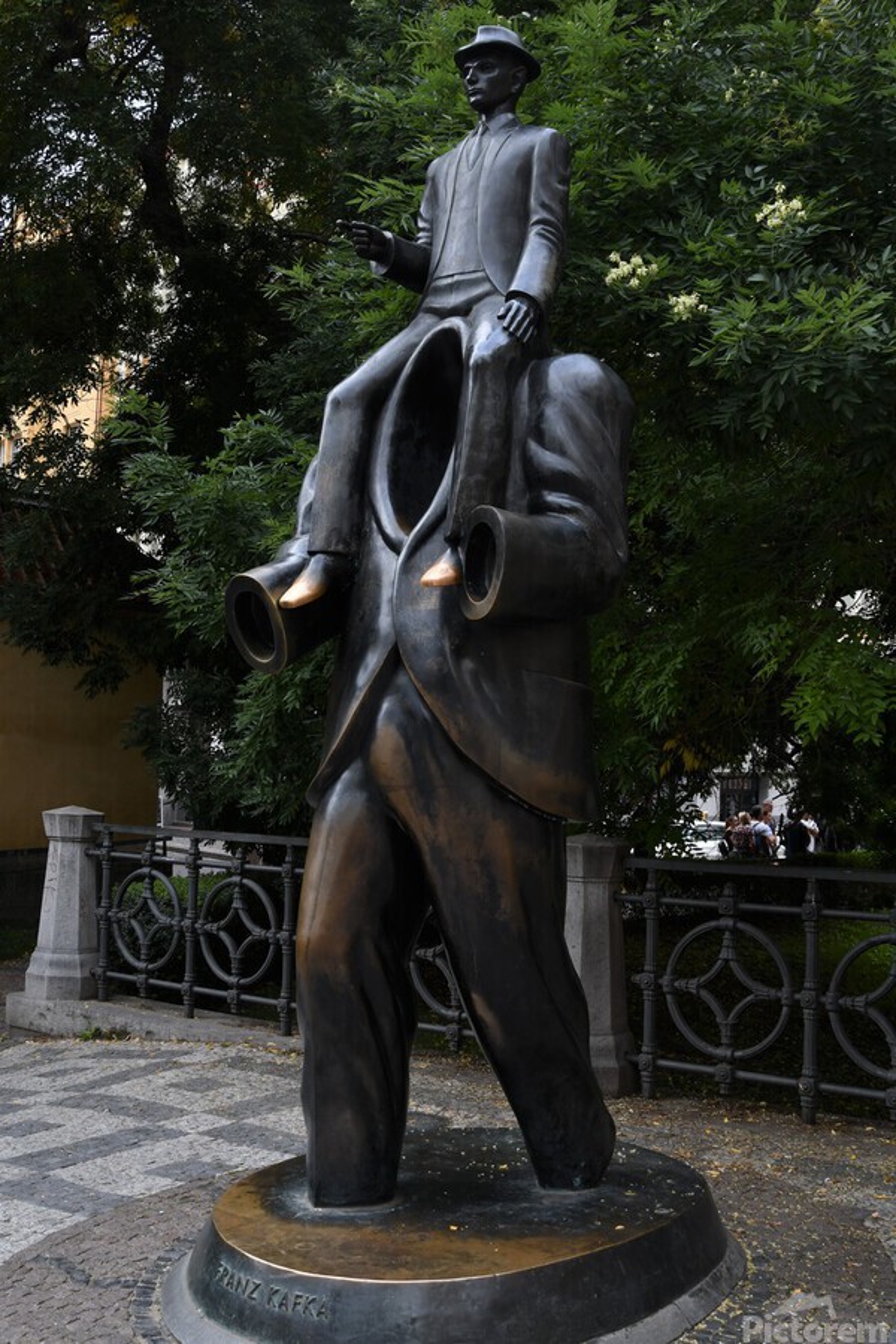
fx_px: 1344
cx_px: 448
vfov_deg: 53.1
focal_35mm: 36
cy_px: 672
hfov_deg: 36.9
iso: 100
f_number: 13
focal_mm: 24
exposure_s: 1/40
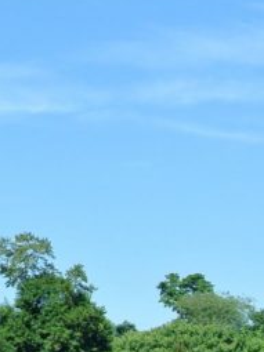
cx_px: -311
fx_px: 1537
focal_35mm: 151
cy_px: 170
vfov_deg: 13.1
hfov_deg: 9.1
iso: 100
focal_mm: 14.5
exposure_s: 1/500
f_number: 4.5
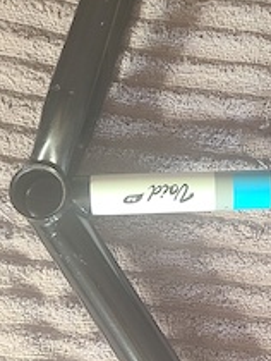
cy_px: 311
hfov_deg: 14.6
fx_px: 1031
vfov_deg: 19.5
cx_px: 302
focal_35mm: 99
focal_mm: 5.4
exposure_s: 1/40
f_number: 1.8
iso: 320
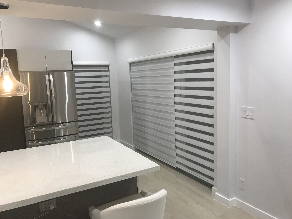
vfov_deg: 49.7
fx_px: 236
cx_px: 146
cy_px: 110
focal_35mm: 28
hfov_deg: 63.4
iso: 32
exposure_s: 1/30
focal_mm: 3.99
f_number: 1.8
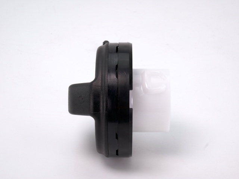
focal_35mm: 86
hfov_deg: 22.7
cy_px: 90
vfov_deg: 17.2
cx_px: 120
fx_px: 594
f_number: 18
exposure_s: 1/30
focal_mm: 43
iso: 200
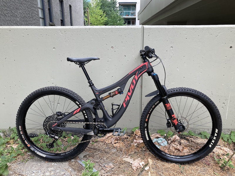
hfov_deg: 63.4
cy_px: 88
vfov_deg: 49.7
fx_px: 190
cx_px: 118
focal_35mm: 28
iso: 20
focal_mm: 3.99
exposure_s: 1/232
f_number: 1.8
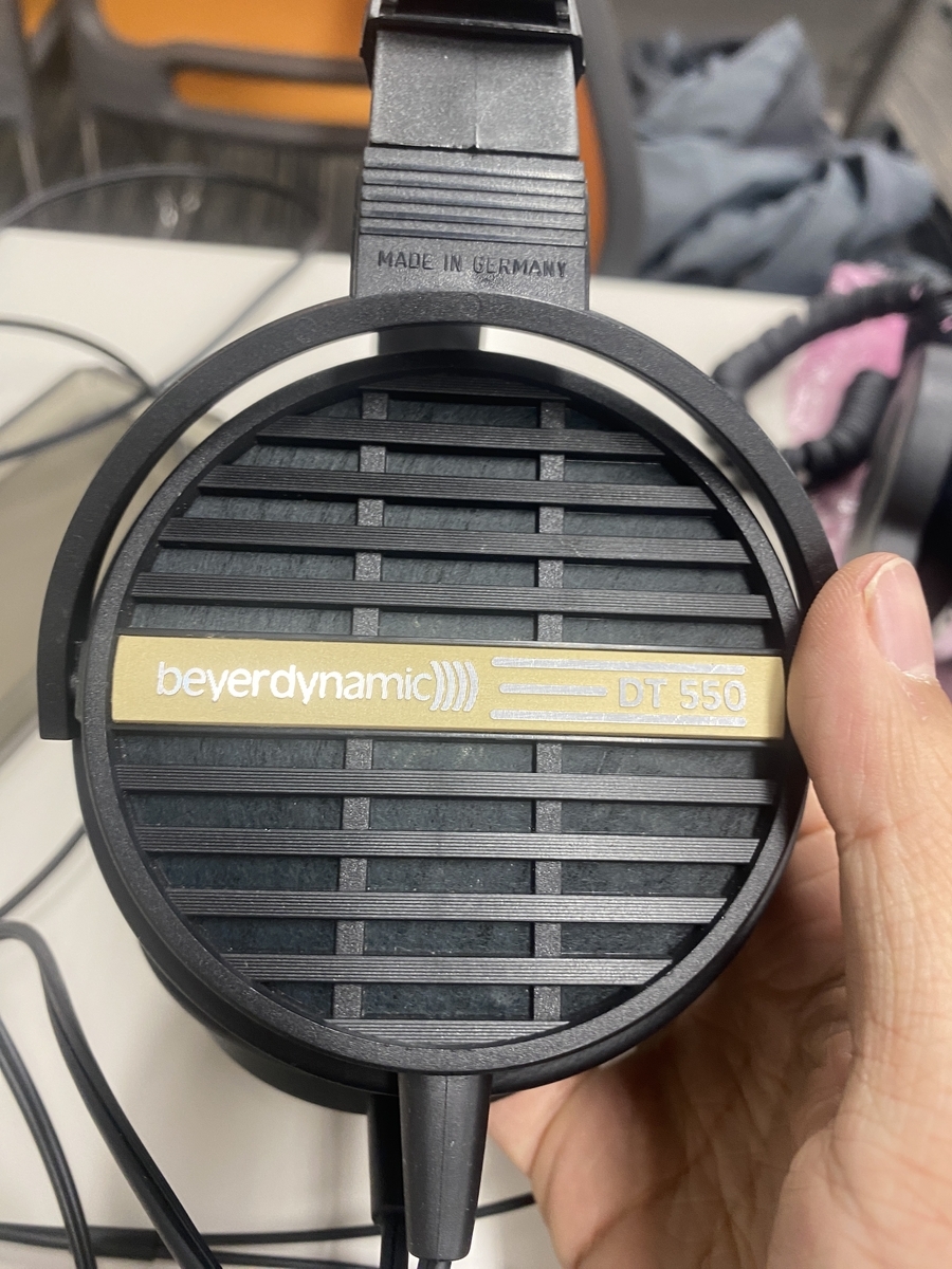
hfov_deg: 53.1
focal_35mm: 26
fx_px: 953
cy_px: 634
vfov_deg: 67.3
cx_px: 476
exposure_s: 1/50
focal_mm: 4.25
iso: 125
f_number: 1.8
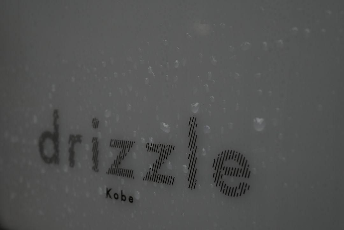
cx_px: 172
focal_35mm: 42
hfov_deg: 46.4
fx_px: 401
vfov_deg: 31.9
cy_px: 115
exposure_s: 1/250
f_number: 4
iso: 200
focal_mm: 28
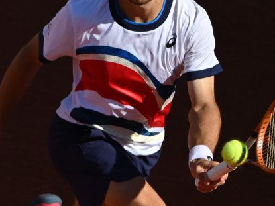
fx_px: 7068
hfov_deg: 2.2
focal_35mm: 890
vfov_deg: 1.7
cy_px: 168
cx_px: -156
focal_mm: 250
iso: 200
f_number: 4
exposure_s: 1/4000
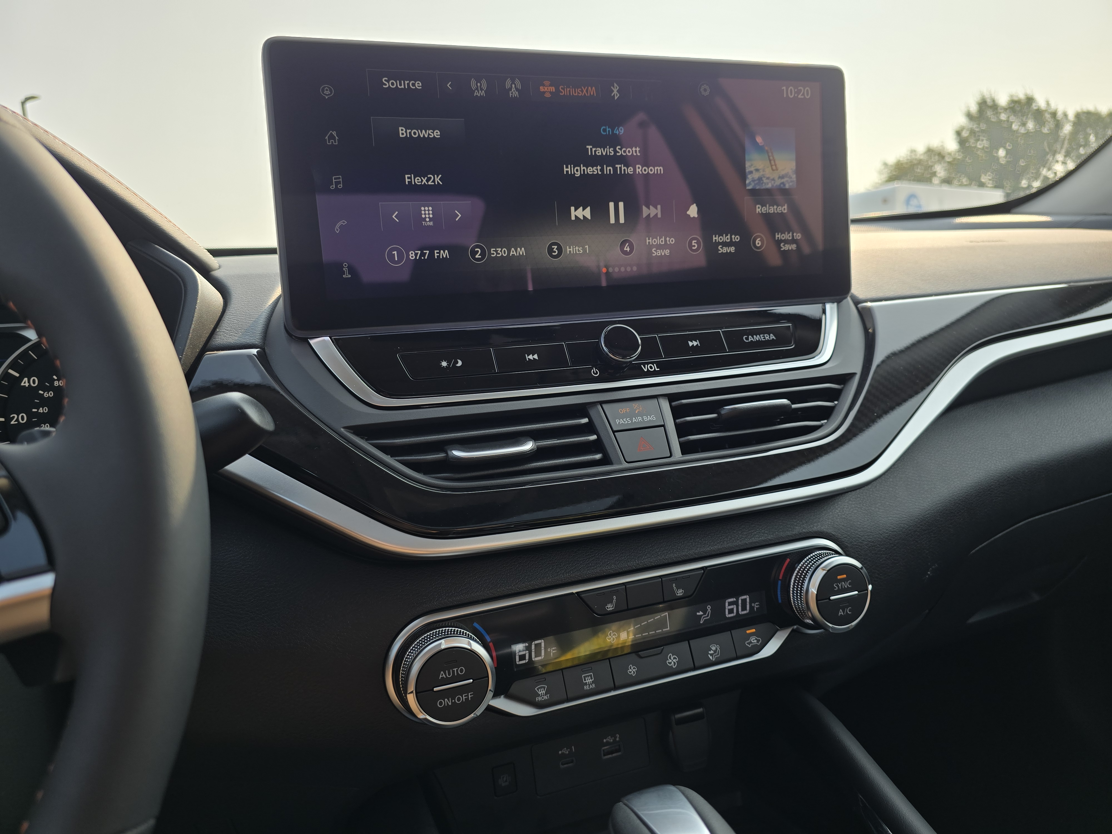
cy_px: 417
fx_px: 739
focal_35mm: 23
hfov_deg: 73.9
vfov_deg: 58.9
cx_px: 556
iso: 12
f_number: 1.7
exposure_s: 1/280
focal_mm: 6.3
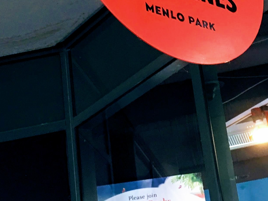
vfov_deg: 15.5
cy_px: 49
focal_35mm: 95
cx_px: 234
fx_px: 735
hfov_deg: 20.3
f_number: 2.2
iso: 100
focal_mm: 4.15
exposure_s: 1/30
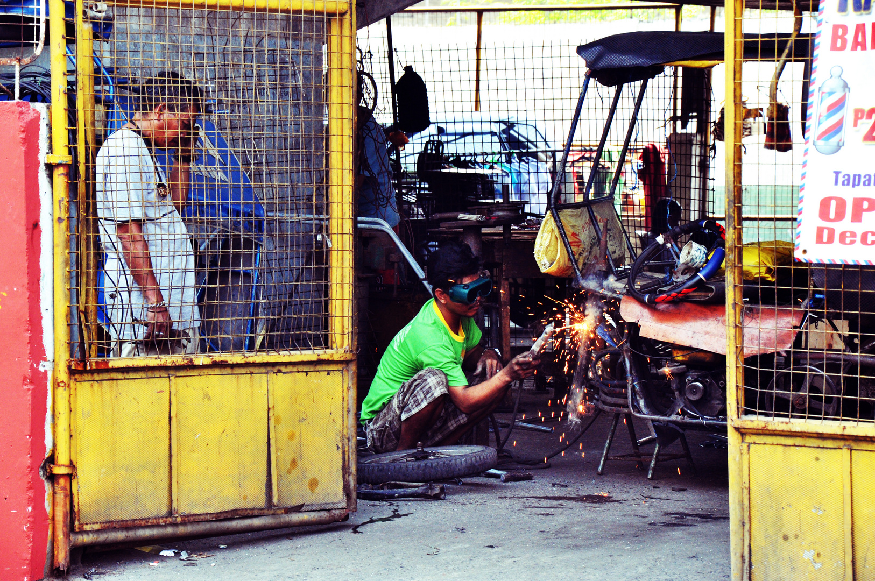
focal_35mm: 158
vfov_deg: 8.7
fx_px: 3823
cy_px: 290
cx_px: 438
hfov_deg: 13.1
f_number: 10
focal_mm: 105
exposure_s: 1/125
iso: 640
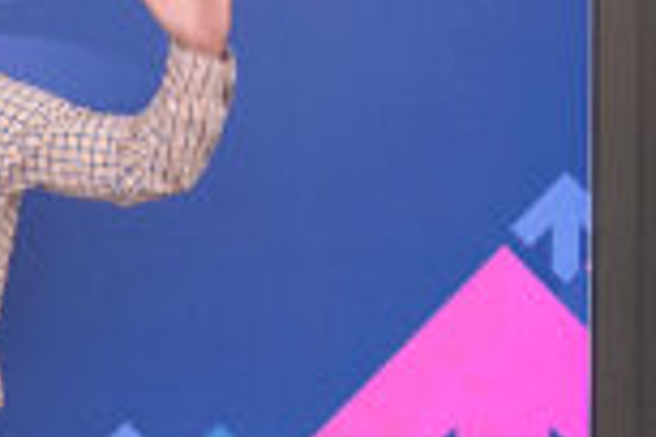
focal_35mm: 208
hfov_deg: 8.5
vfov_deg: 6.6
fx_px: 3790
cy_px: 122
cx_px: -1192
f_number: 3.5
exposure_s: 1/160
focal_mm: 31
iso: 400
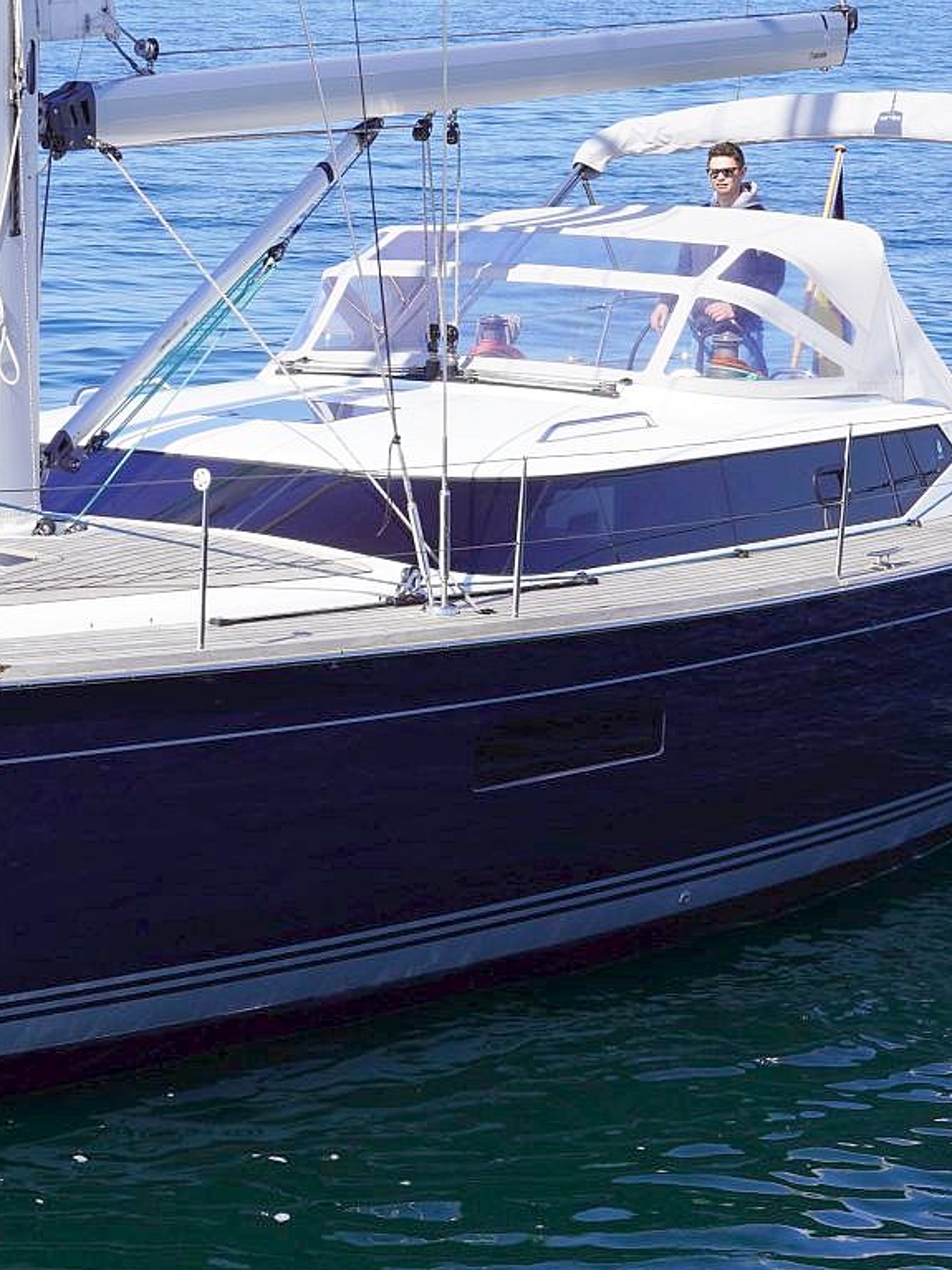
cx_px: 30
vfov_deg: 16.4
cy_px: 445
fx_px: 4386
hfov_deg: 12.3
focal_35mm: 120
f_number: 10
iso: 100
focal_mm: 33.1
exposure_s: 1/160
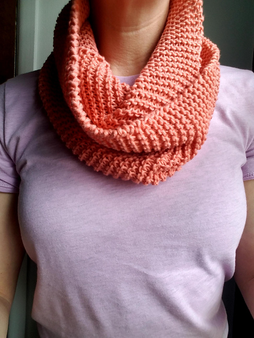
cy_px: 169
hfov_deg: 63.4
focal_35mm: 21
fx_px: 205
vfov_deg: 79.0
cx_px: 127
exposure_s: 1/120
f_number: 1.7
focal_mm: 2.1
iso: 100
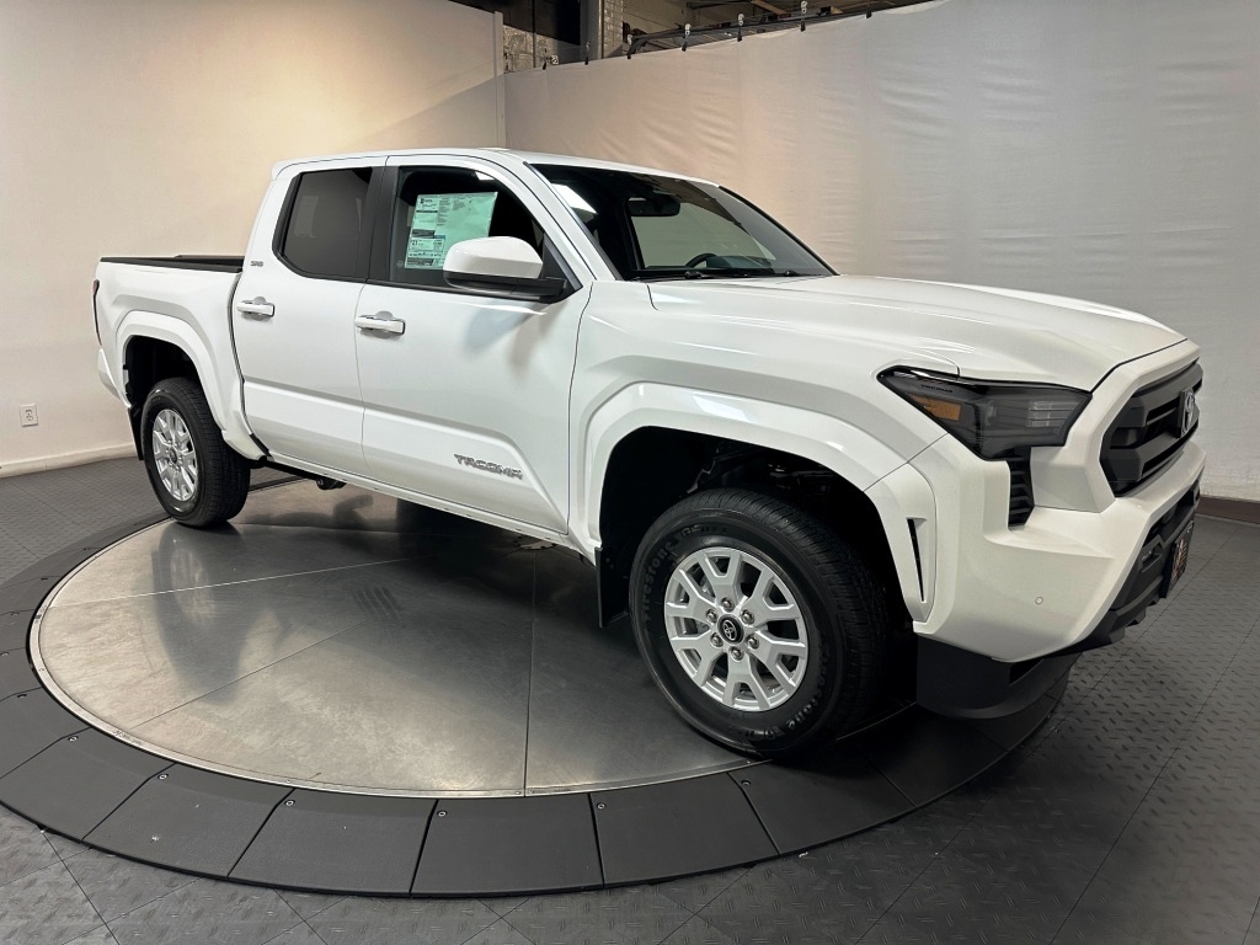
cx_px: 630
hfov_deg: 71.6
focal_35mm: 24
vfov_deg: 56.8
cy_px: 472
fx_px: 874
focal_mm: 6.86
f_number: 1.78
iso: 160
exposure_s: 1/60
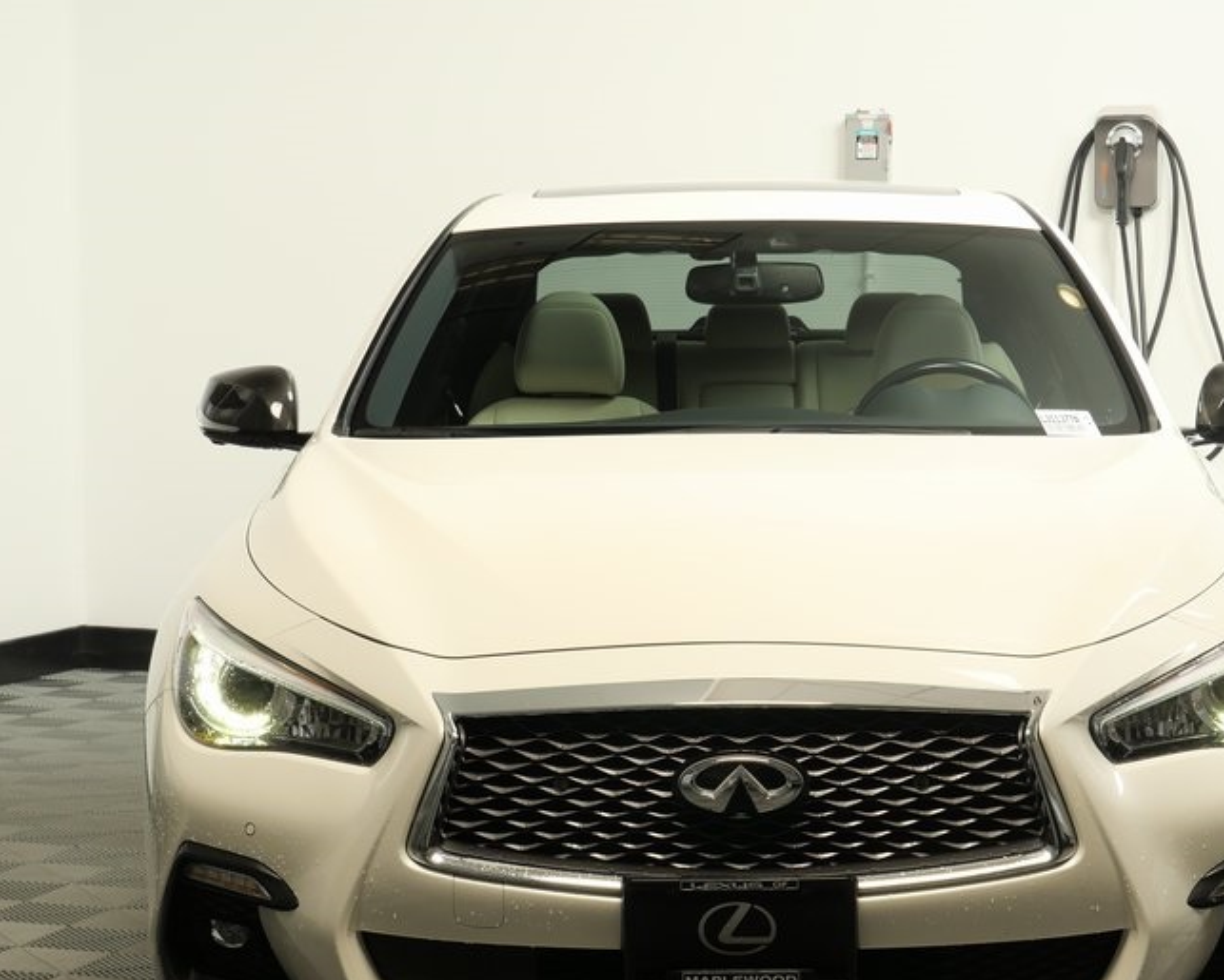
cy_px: 683
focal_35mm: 87
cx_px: 712
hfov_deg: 21.9
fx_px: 3153
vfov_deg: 17.6
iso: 250
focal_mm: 28
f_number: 5.6
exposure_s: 1/200
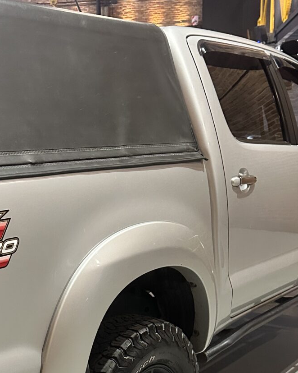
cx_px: 81
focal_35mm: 58
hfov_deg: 26.0
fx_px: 639
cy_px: 281
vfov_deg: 31.9
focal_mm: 6.86
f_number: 1.78
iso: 640
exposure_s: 1/33
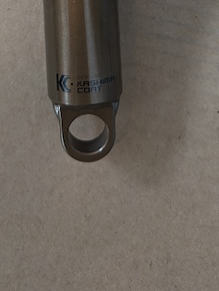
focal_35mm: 61
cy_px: -78
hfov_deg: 24.0
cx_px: 83
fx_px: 514
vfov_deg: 27.1
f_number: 1.68
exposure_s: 1/24.3
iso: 85
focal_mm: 6.9
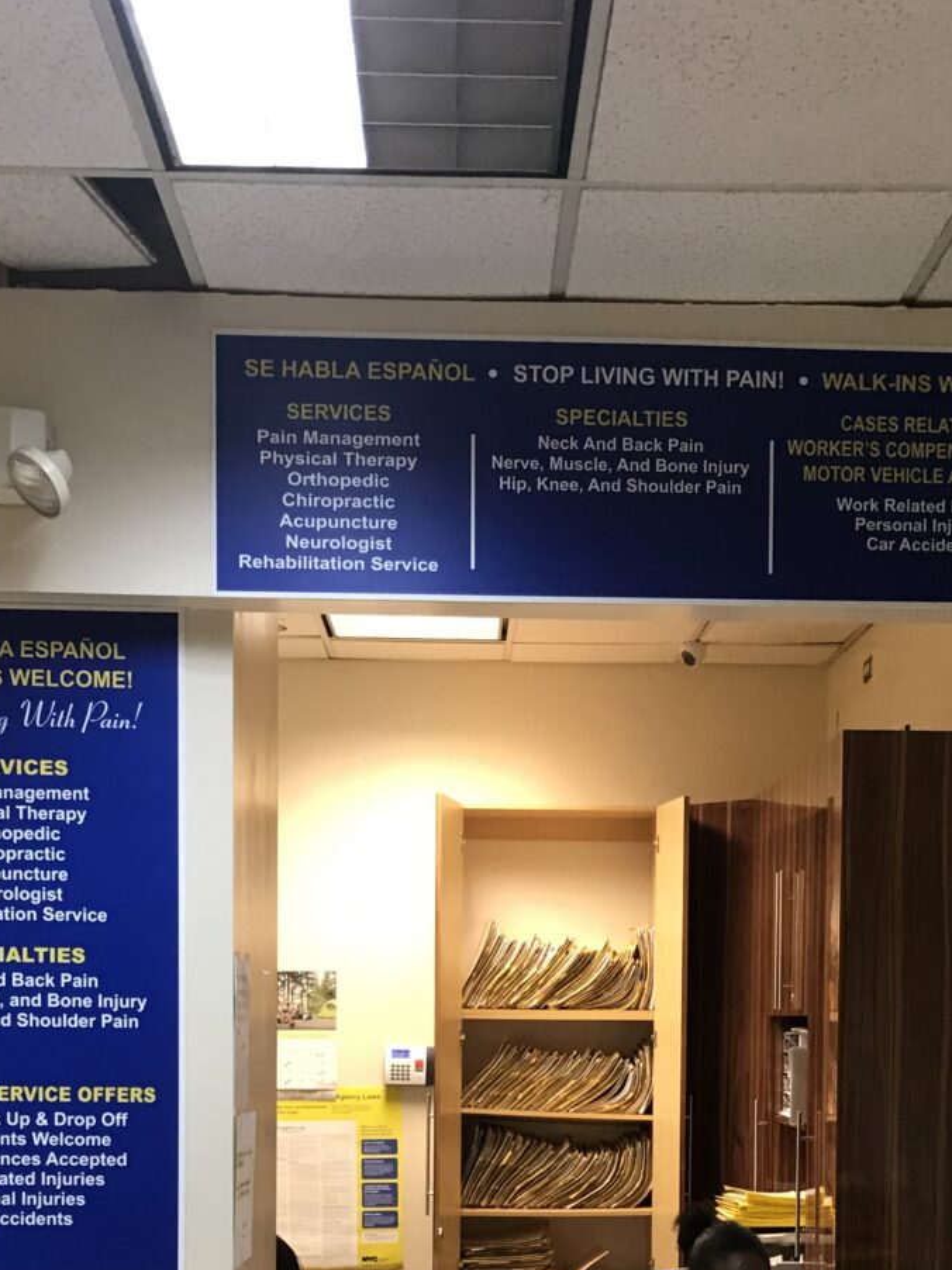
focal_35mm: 53
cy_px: 1088
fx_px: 1944
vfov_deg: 34.6
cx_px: 546
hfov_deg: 27.5
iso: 50
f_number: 1.8
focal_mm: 3.99
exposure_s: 1/15
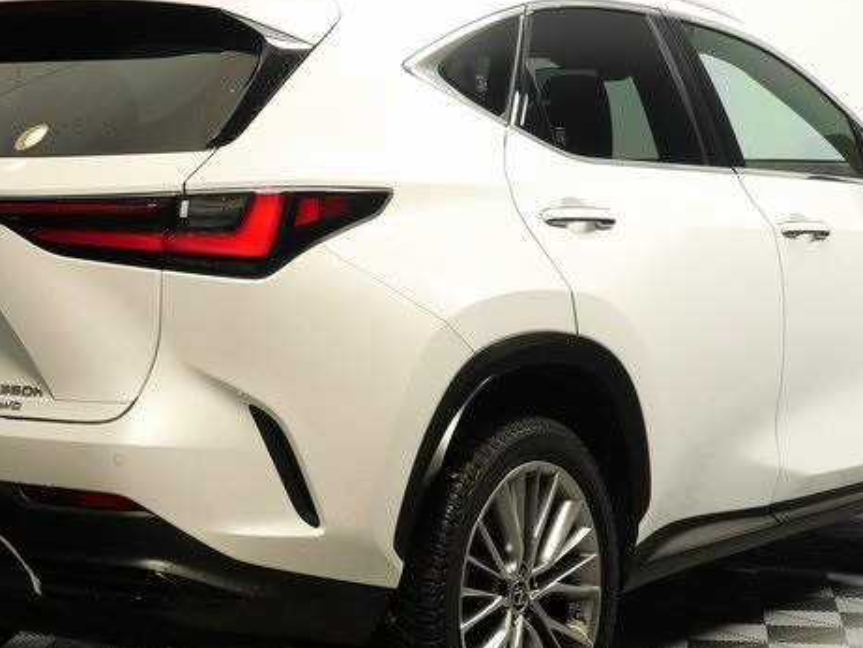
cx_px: 326
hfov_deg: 24.3
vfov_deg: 18.4
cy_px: 376
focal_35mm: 80
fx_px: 1995
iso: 250
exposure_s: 1/200
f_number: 5.6
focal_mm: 18
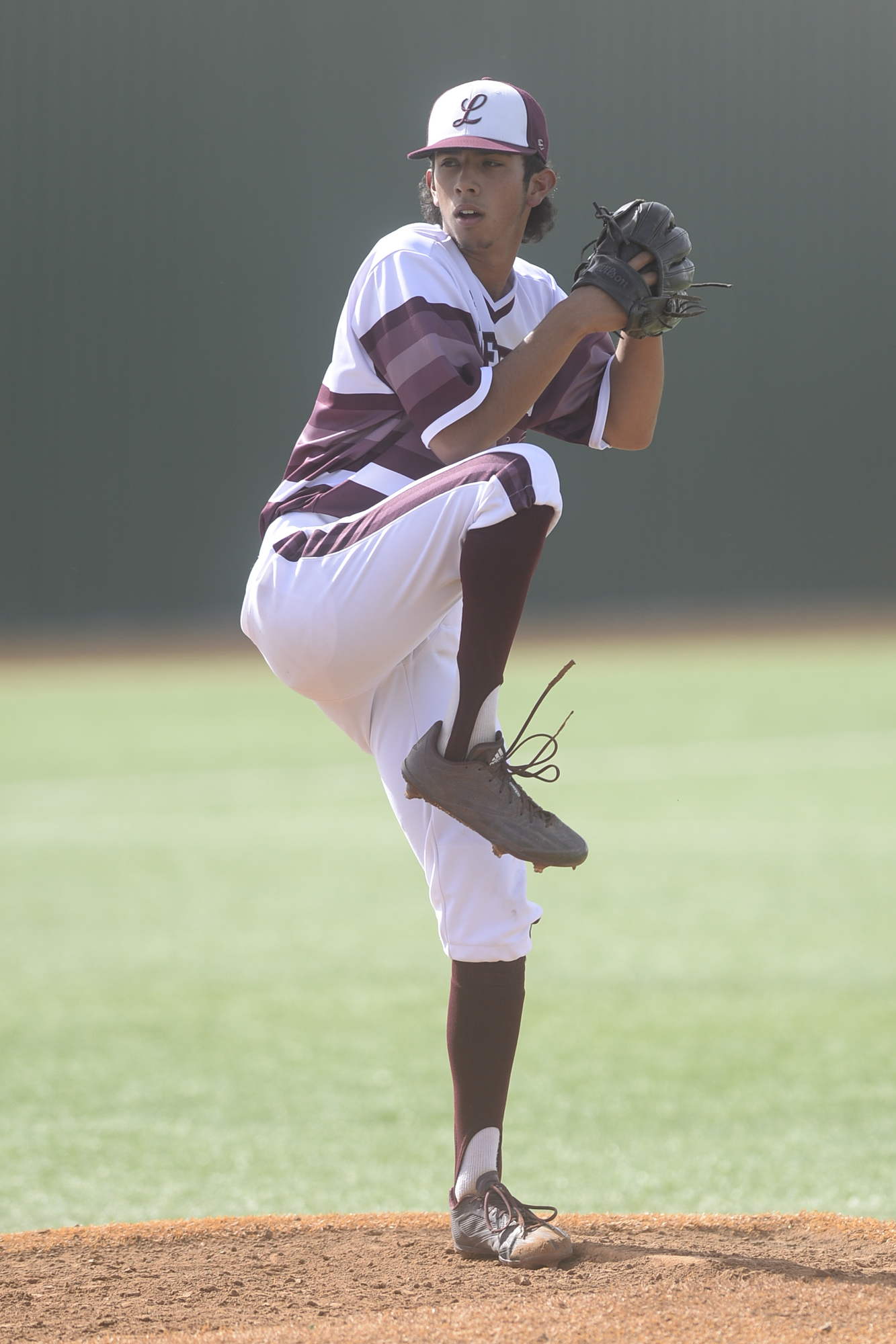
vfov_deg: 6.9
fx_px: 11201
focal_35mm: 300
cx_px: 448
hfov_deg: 4.6
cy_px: 672
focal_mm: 300
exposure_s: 1/1250
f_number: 3.2
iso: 200
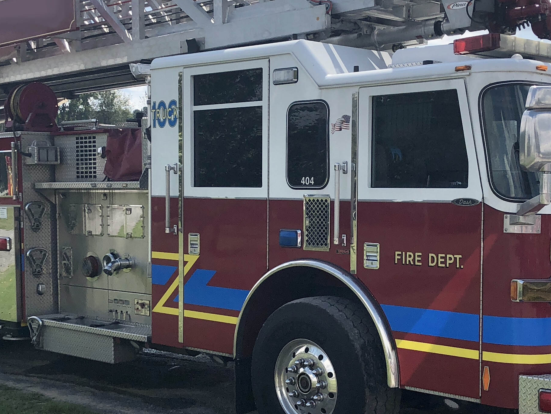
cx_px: 260
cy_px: 248
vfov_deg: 23.6
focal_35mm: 62
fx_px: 987
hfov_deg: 31.2
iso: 20
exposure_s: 1/2288
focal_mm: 4
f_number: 1.8
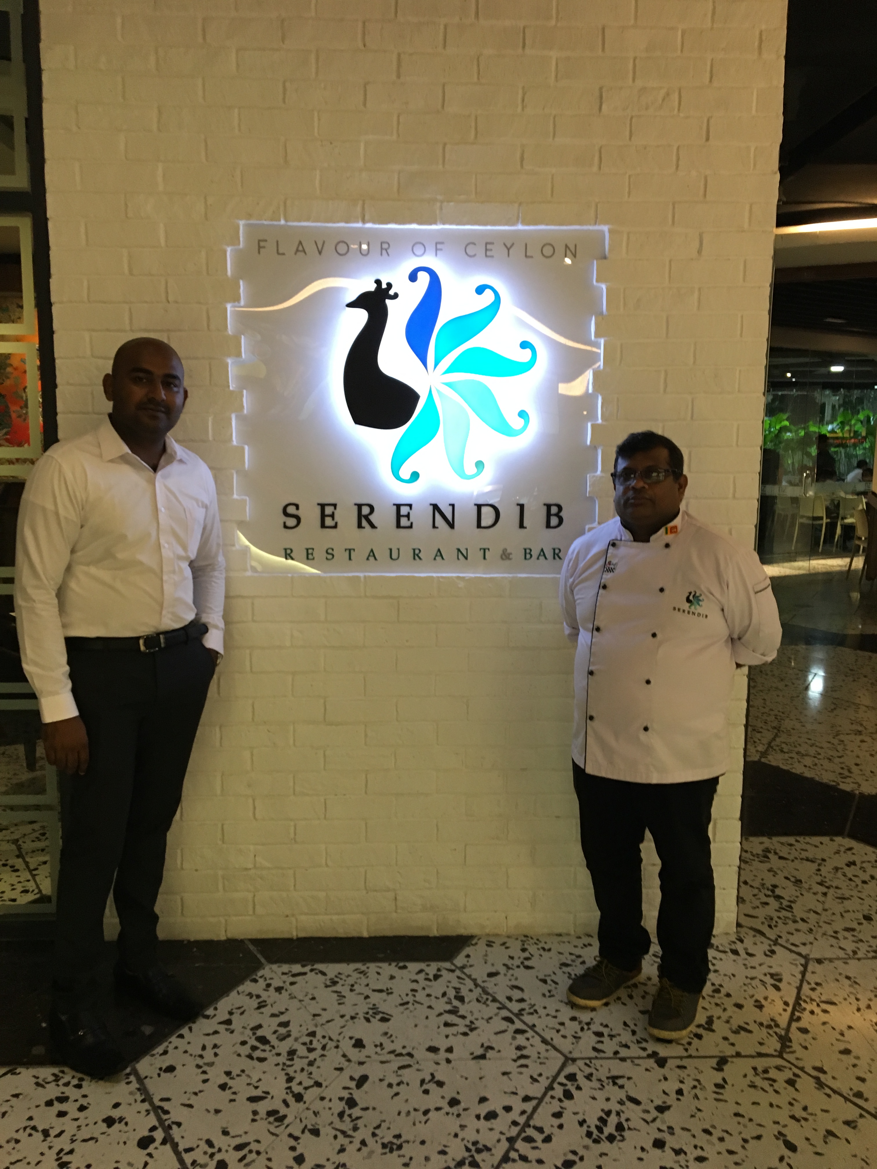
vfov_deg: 61.7
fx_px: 980
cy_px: 584
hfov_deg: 48.2
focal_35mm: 29
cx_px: 438
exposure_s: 1/33
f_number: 2.2
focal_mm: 4.15
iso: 160
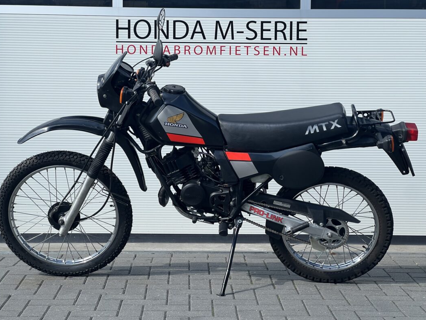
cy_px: 159
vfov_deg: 18.9
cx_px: 211
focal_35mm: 78
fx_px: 960
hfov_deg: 25.0
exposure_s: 1/431
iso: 32
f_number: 2.8
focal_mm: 9
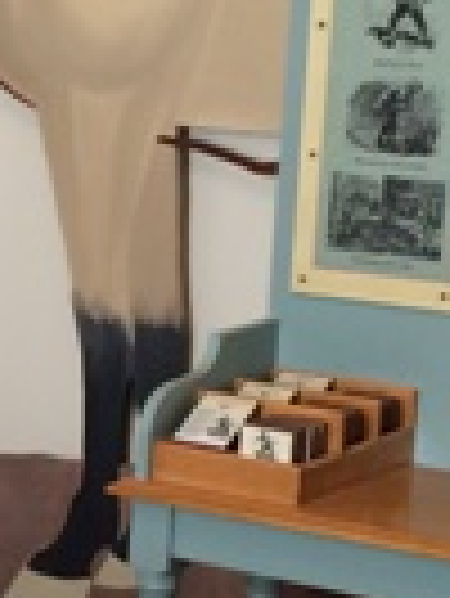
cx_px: -328
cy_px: 432
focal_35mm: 144
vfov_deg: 13.7
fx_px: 2492
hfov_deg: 9.8
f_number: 2.2
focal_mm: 4.12
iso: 80
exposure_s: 1/30
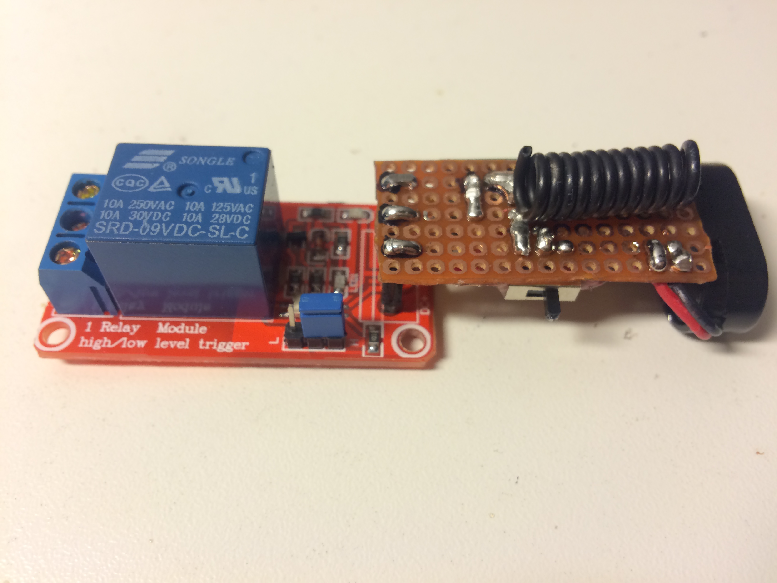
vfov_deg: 48.2
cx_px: 388
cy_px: 292
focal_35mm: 29
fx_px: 651
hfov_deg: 61.7
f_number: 2.2
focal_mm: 4.15
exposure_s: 1/33
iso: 40
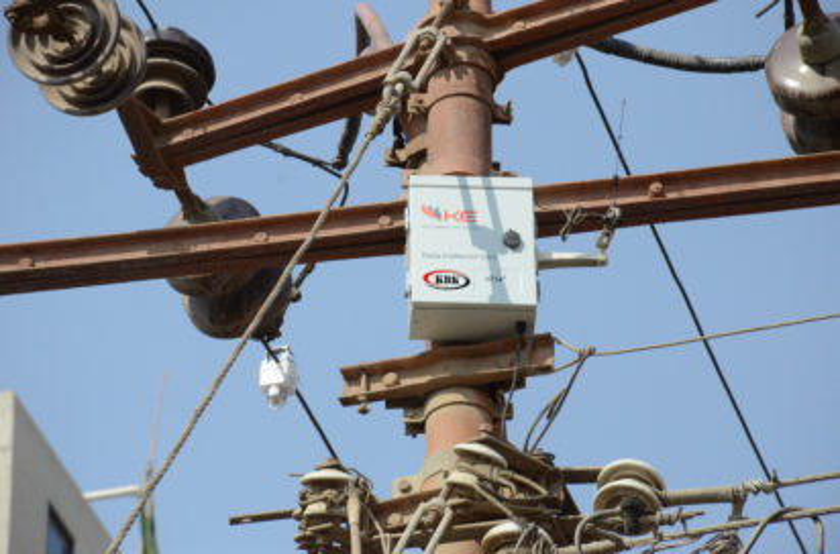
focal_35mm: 210
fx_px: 4885
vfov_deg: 6.5
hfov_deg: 9.8
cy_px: 277
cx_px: 420
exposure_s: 1/5000
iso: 2500
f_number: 9
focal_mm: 140
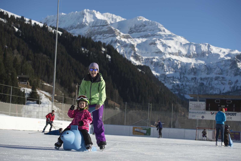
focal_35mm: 70
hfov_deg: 28.8
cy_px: 80
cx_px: 120
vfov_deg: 19.4
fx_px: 468
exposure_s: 1/1250
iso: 100
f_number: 4.5
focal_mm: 70
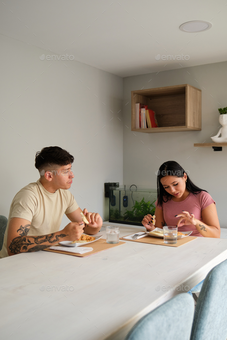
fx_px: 340
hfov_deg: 36.9
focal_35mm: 36
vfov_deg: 53.1
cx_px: 114
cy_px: 170
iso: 320
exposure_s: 1/125
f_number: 2.8
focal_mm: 24.2
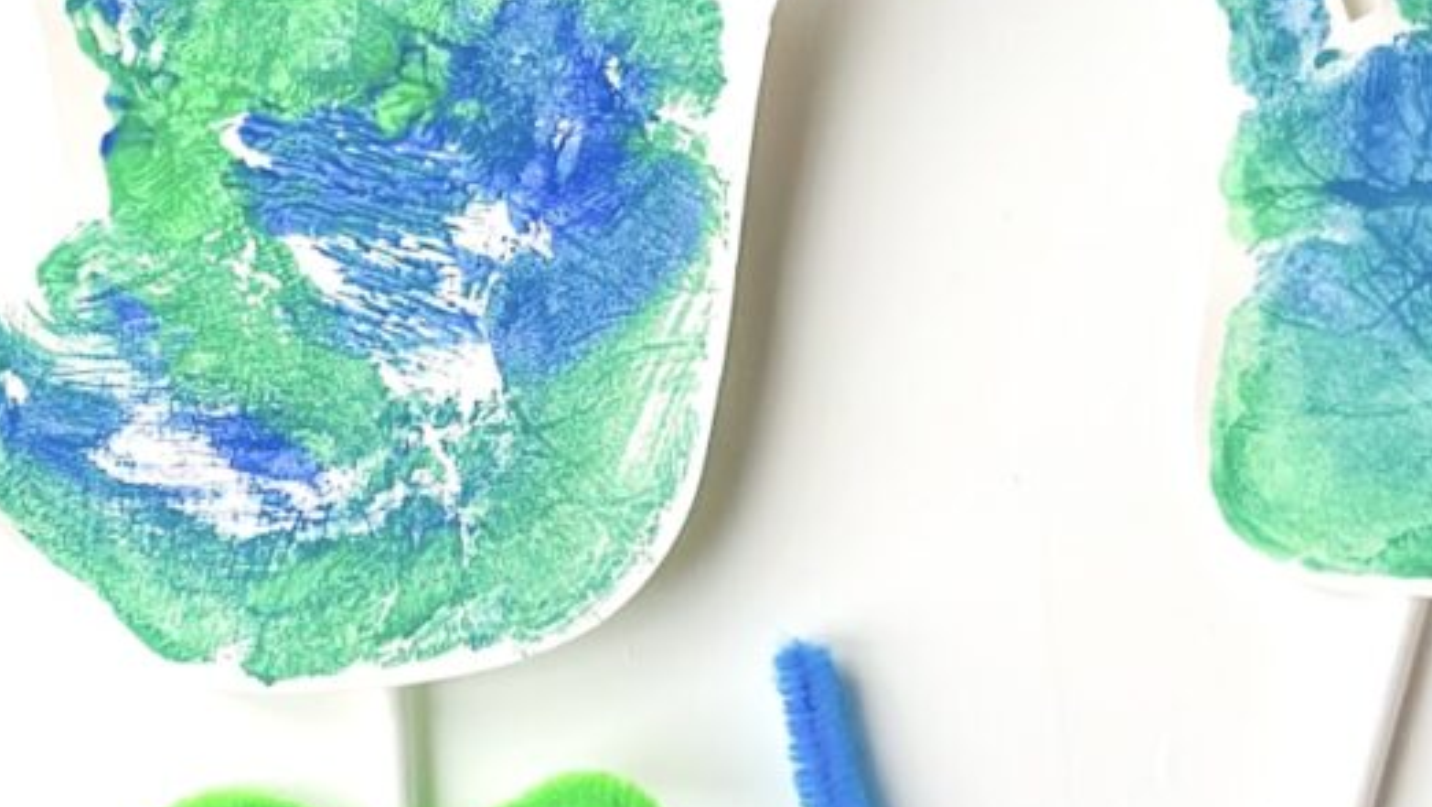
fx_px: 6495
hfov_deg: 12.5
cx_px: 381
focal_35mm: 171
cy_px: 243
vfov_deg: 7.1
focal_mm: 6.86
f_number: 1.8
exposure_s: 1/160
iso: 80
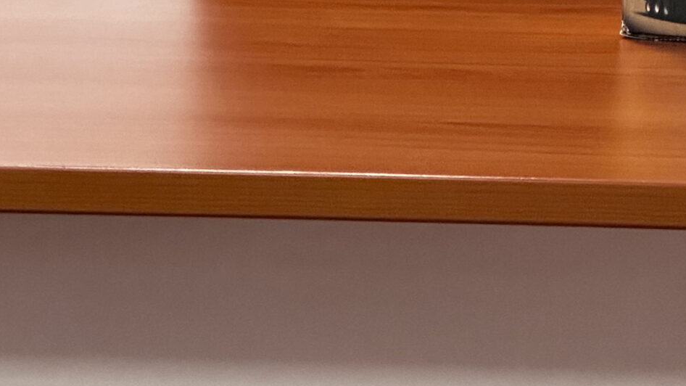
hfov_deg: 9.5
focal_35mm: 227
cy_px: -535
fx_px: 4129
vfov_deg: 5.2
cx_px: 579
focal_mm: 9
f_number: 2.8
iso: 250
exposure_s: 1/50
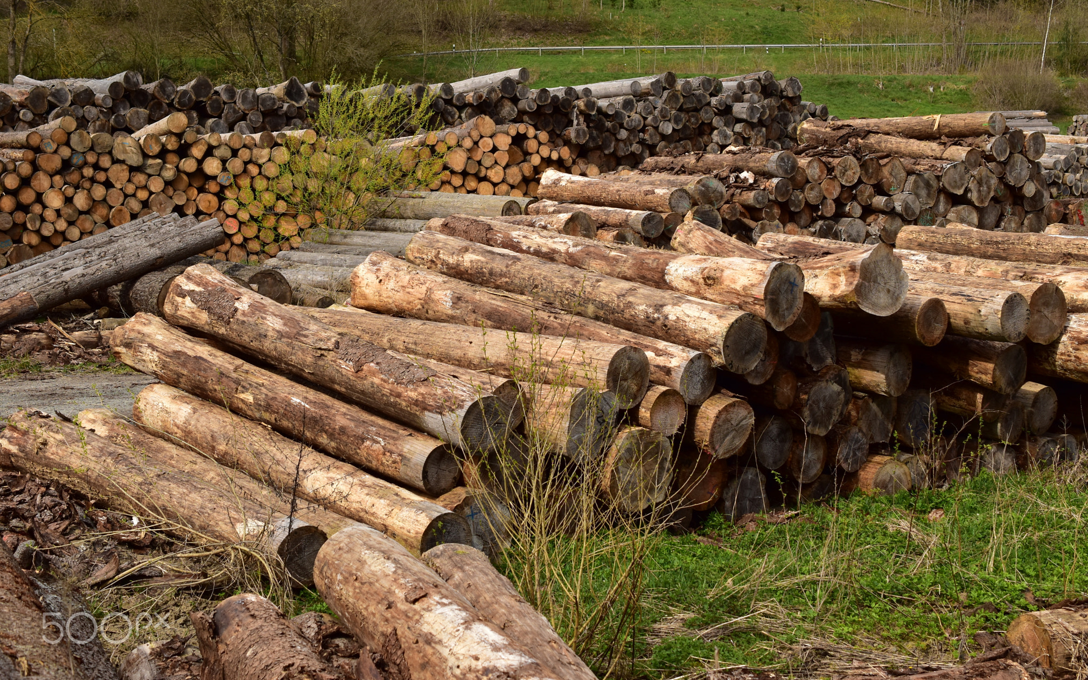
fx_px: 1838
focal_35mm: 62
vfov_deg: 20.9
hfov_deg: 33.0
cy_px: 351
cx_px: 550
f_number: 6.3
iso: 200
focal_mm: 40
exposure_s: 1/1000
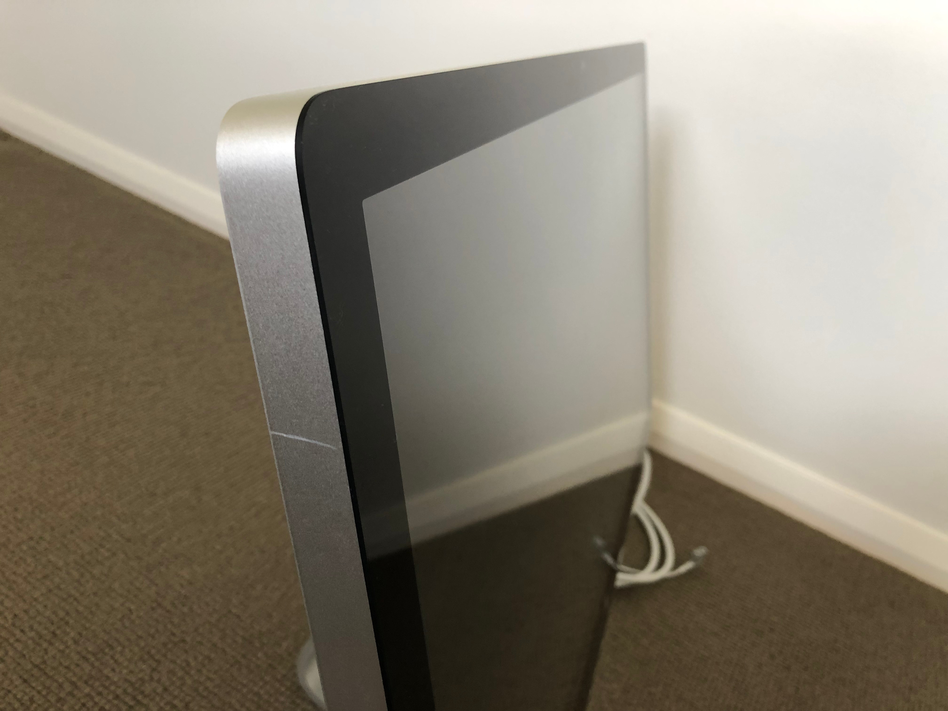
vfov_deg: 49.7
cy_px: 356
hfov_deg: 63.4
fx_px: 767
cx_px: 474
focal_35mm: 28
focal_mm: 4
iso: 32
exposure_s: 1/30
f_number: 1.8
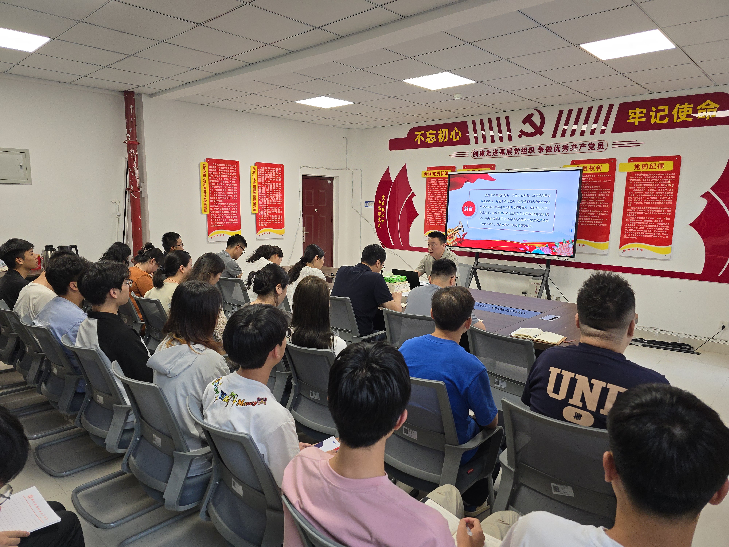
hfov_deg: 73.9
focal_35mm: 23
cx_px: 364
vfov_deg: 58.9
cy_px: 274
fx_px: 484
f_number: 1.7
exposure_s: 1/180
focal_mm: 6.3
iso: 125
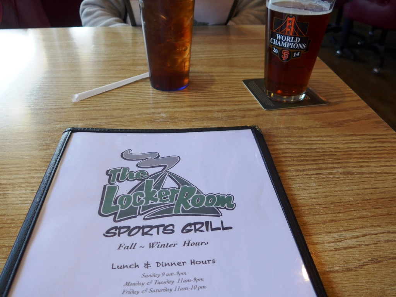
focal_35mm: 29
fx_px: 332
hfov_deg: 61.7
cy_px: 148
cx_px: 198
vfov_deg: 48.2
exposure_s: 1/125
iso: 80
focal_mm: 6
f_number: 2
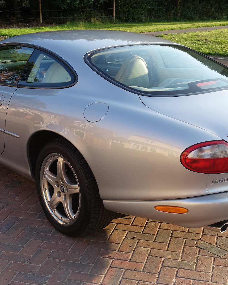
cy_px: 148
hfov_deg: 26.2
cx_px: 102
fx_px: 489
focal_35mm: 58
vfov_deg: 32.5
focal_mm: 13.72
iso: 125
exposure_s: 1/200
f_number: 4
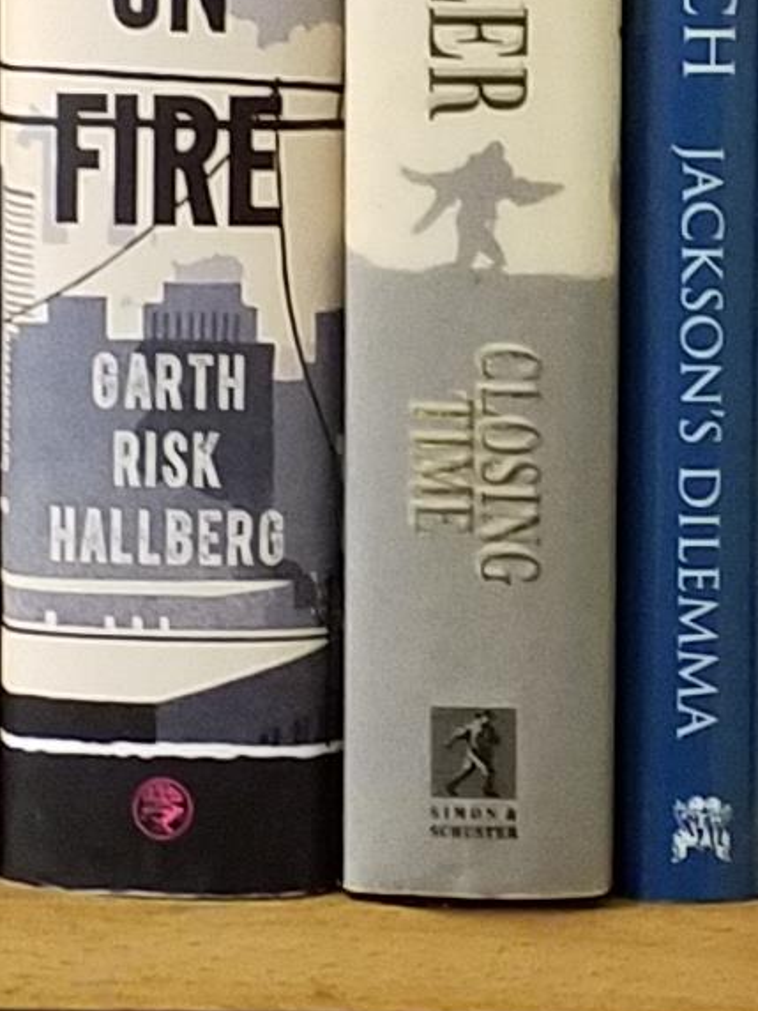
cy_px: 214
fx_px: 4496
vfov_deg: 12.8
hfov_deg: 9.6
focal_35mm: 154
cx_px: 382
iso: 250
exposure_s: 1/25
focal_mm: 3.6
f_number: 1.9
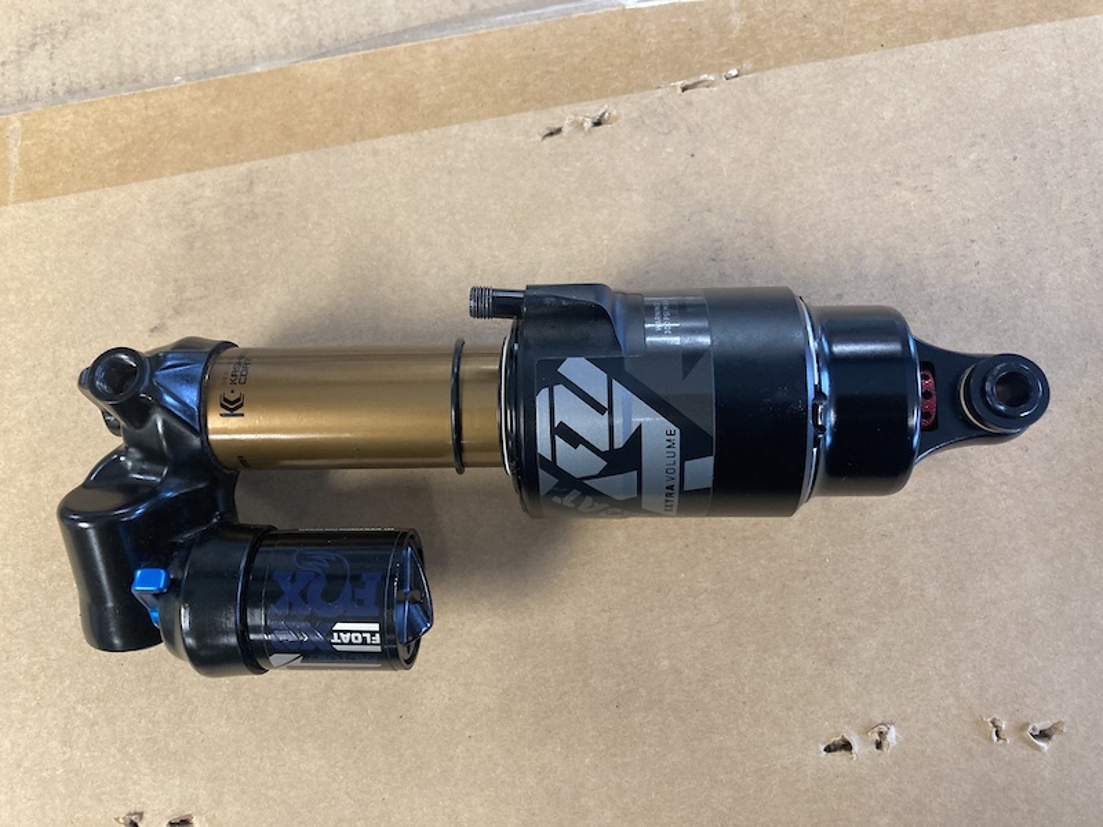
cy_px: 414
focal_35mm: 28
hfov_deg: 63.4
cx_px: 552
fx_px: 892
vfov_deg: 49.7
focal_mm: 3.99
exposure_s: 1/42
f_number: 1.8
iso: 200
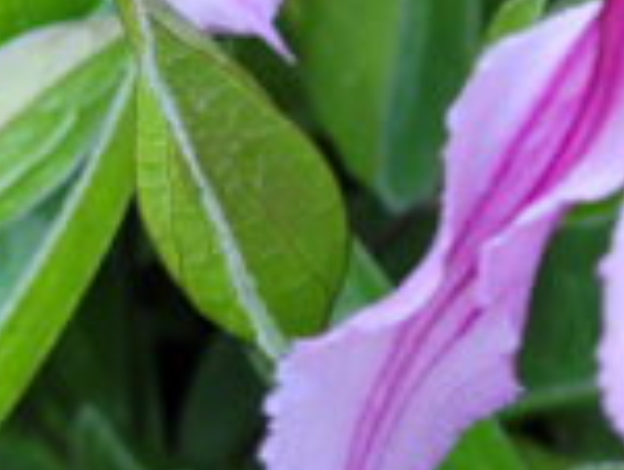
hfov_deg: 16.1
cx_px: 524
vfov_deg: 11.7
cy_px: -252
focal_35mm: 121
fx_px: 2185
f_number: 1.8
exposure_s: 1/120
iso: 64
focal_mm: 5.4
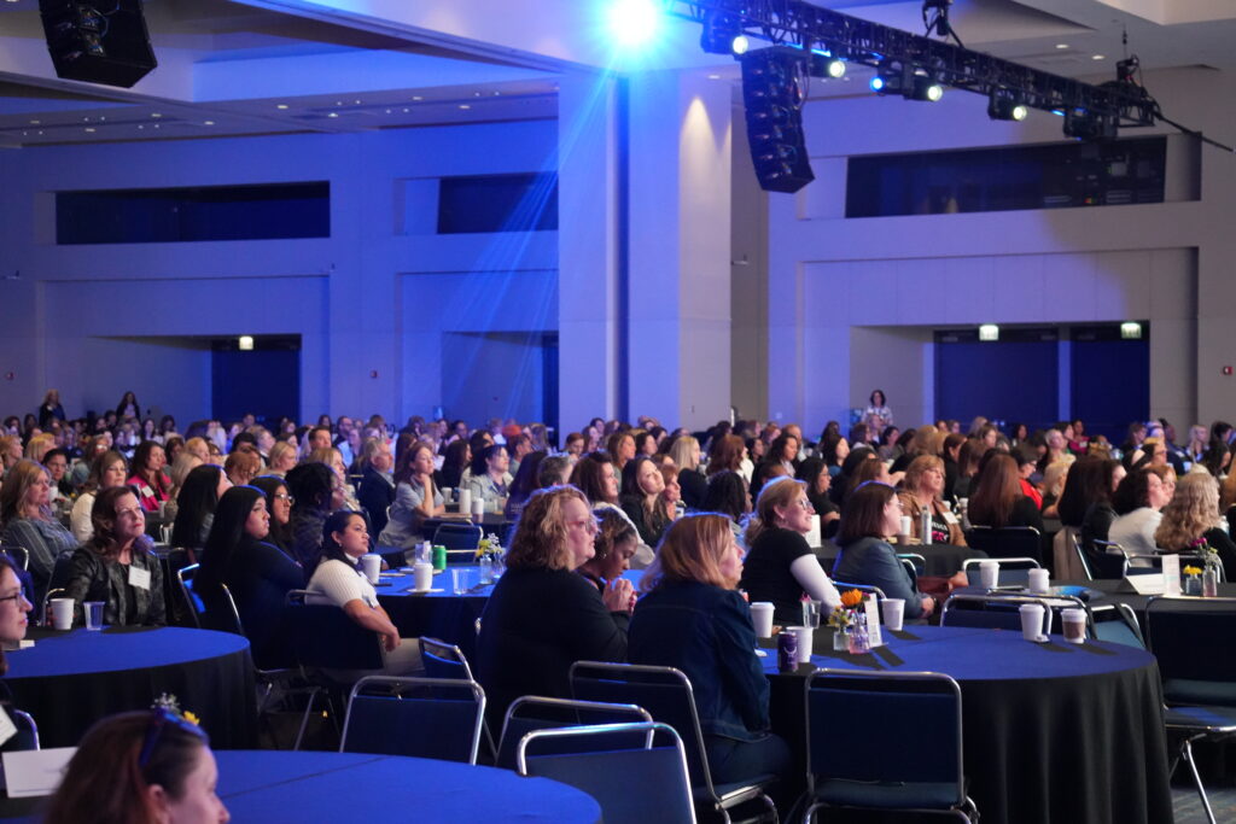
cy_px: 412
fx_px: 2404
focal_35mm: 70
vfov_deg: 19.5
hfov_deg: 28.8
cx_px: 618
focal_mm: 70
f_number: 5.6
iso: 10000
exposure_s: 1/80
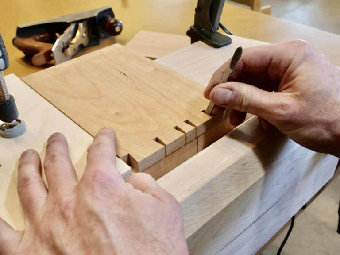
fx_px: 354
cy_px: 128
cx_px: 170
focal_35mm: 36
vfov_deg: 39.7
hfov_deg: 51.4
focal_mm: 18
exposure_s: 1/100
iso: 1600
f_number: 7.1
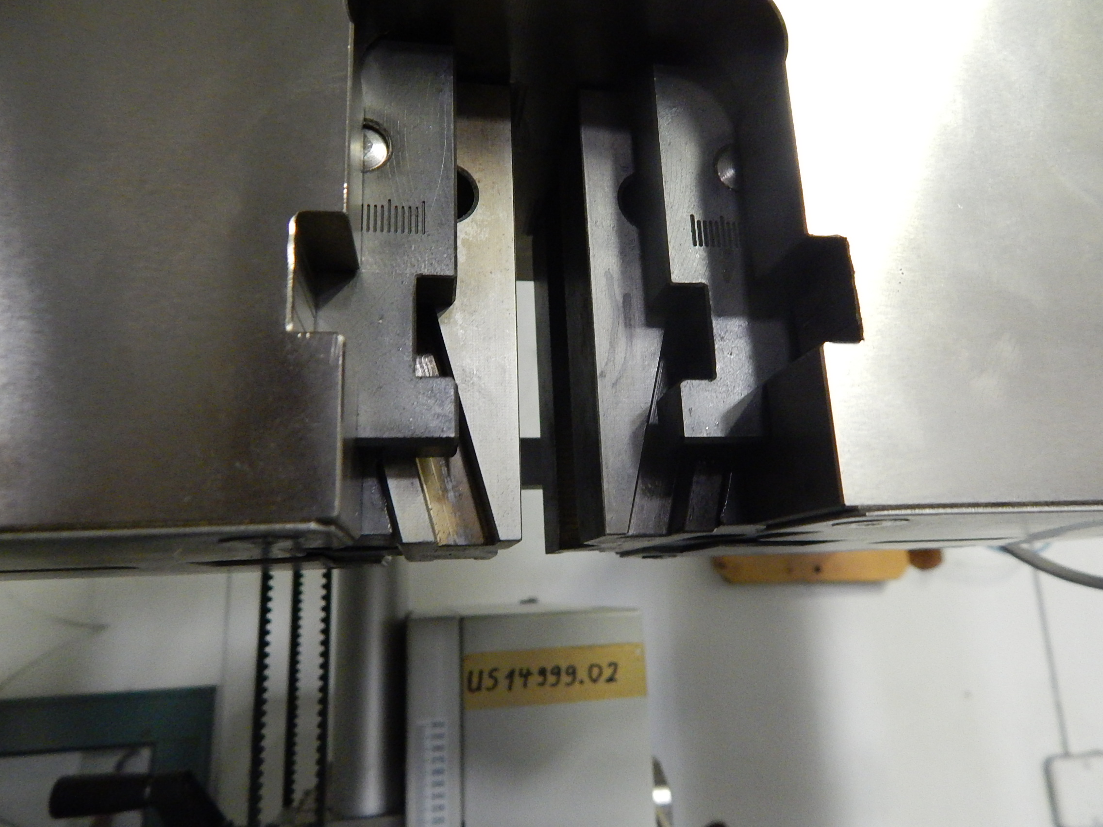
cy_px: 414
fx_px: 733
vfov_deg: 58.9
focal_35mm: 23
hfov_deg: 73.9
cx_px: 552
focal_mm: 4
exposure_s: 1/6
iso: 200
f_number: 3
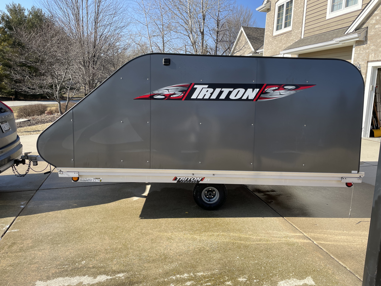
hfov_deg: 67.3
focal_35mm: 26
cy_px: 143
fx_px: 286
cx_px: 190
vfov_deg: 53.1
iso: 32
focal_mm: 4.2
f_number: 1.6
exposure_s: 1/1453
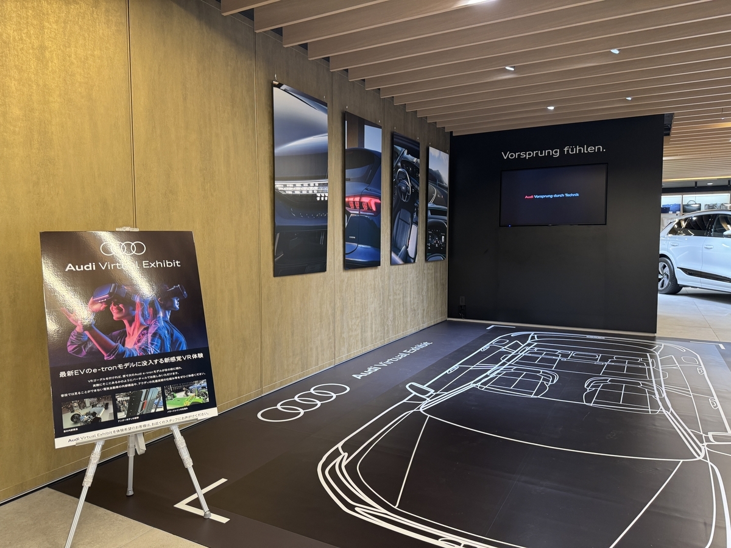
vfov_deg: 56.8
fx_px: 507
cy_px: 274
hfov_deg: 71.6
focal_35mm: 24
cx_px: 366
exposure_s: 1/50
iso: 200
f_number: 1.78
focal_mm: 6.76
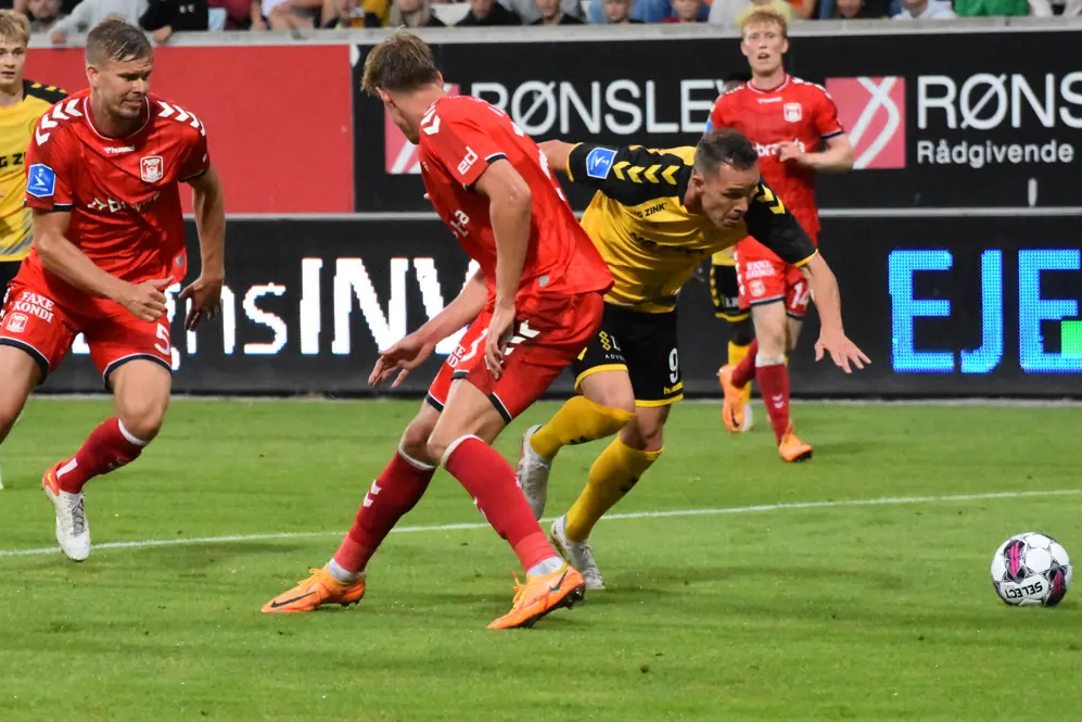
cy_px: 343
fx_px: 11392
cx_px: 484
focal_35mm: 379
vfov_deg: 3.6
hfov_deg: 5.4
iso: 12800
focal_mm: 210
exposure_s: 1/1600
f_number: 7.1
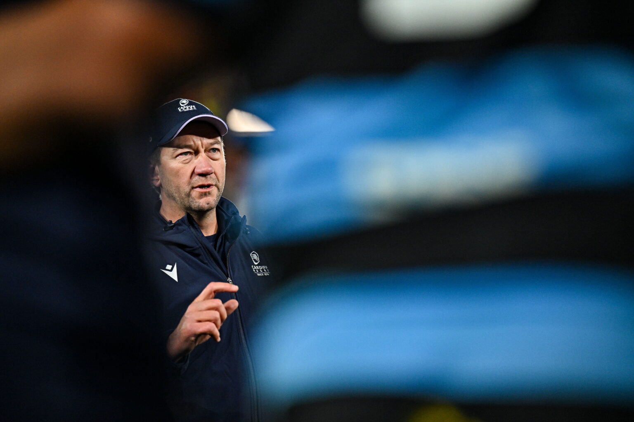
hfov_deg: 10.3
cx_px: 317
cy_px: 211
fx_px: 3522
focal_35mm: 200
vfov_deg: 6.9
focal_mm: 200
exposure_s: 1/2500
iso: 2000
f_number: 2.8
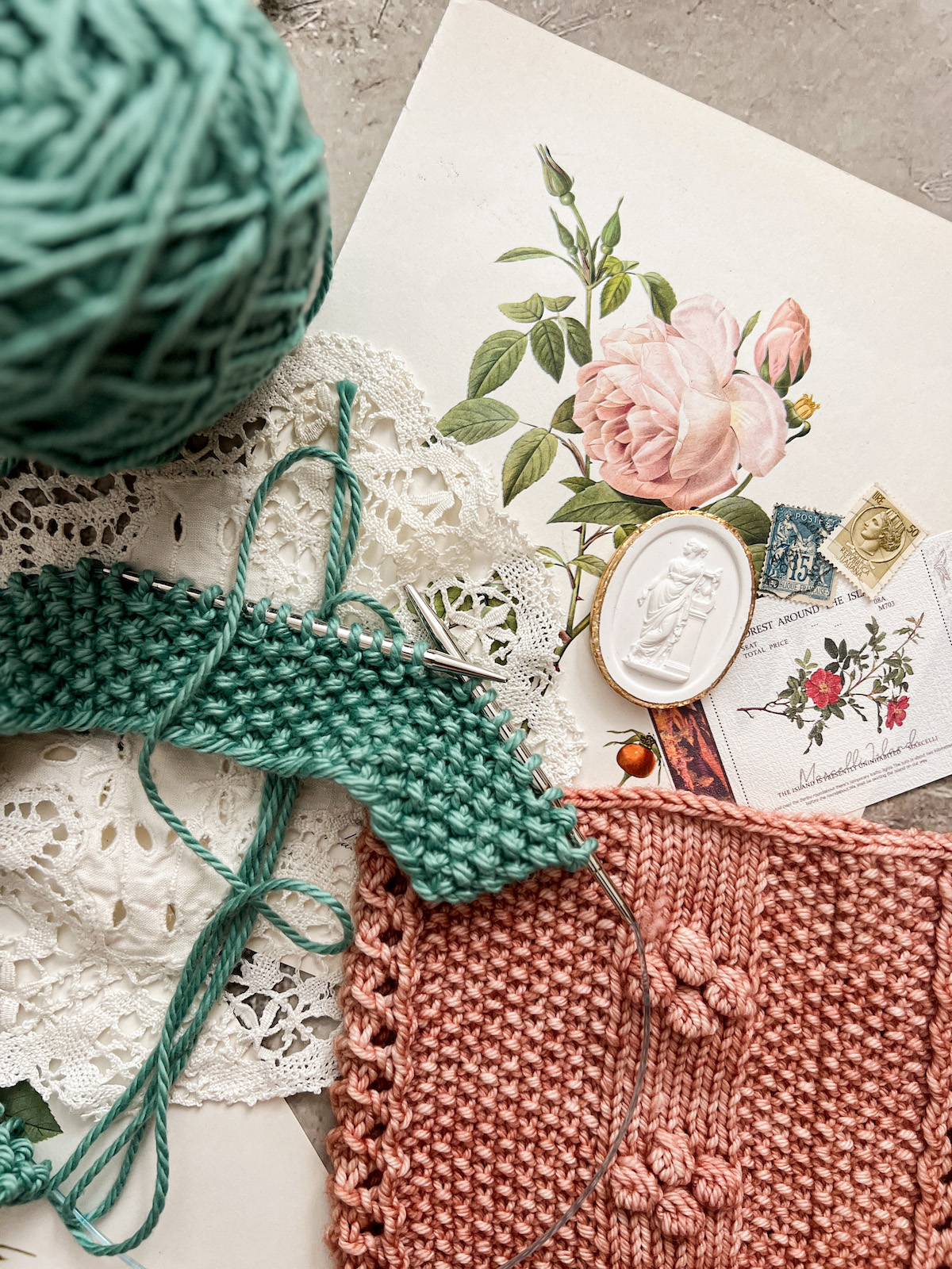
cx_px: 476
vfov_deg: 67.3
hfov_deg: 53.1
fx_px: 953
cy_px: 634
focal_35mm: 26
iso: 160
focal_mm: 5.7
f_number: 1.5
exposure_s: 1/60
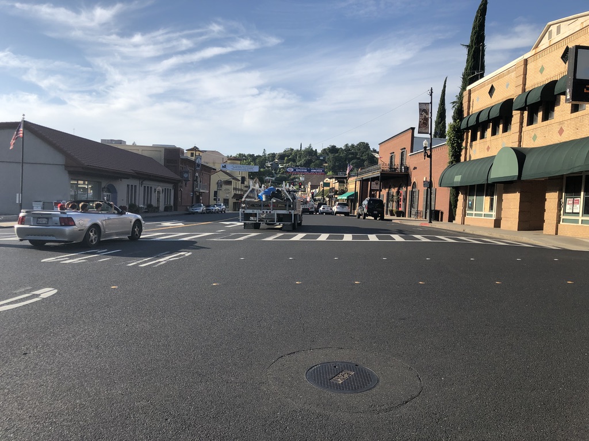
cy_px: 220
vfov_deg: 49.7
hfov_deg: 63.4
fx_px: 476
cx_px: 294
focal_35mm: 28
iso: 20
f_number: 1.8
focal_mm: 4
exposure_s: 1/1600
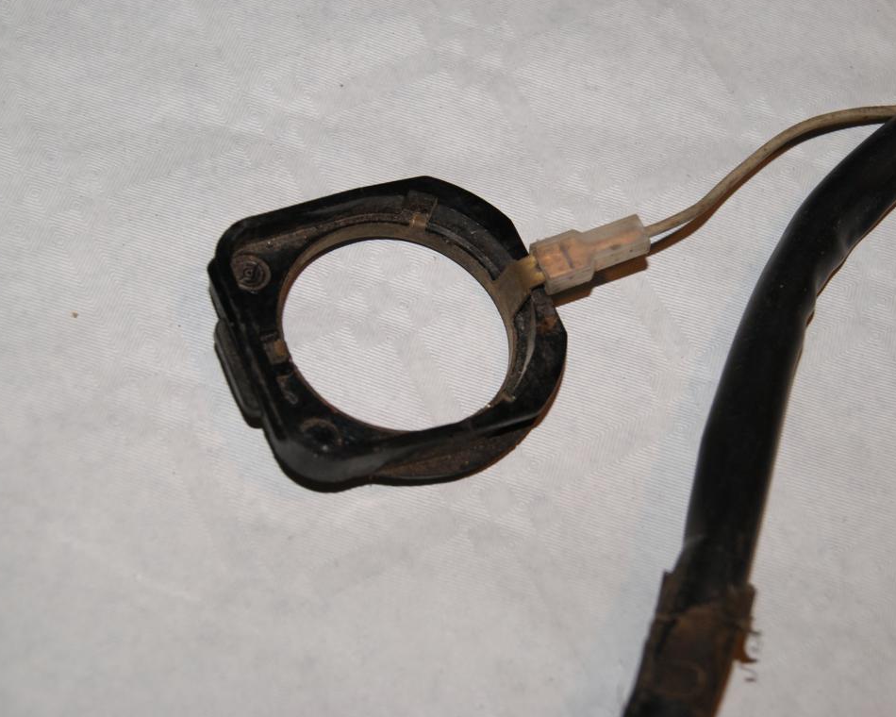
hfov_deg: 31.7
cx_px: 437
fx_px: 1580
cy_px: 356
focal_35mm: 60
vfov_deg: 25.6
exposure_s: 1/60
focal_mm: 35
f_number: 5.6
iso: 400
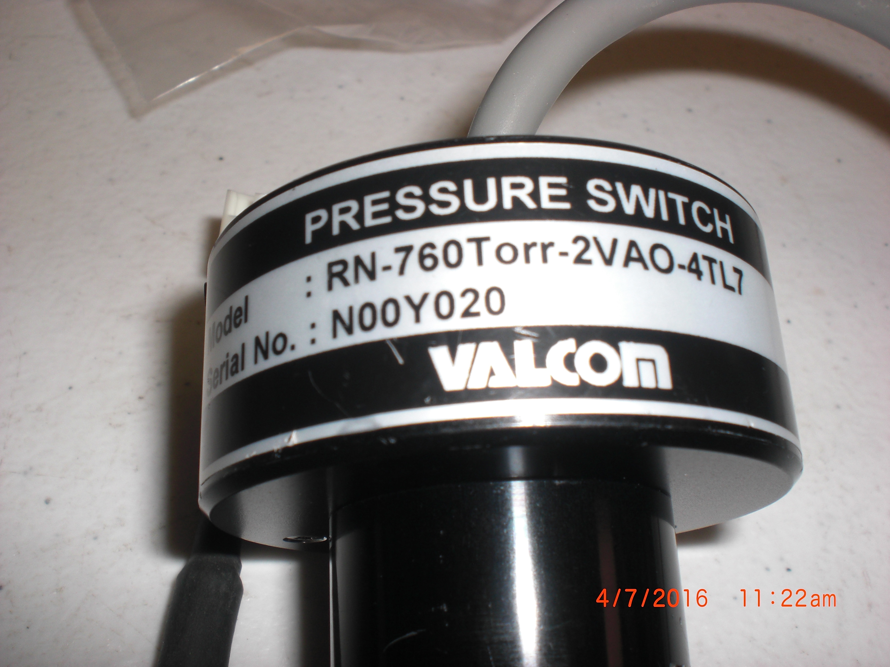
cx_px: 445
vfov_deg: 37.7
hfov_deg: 49.0
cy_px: 334
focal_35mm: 38
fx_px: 977
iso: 64
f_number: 5.6
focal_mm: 6.3
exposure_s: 1/60
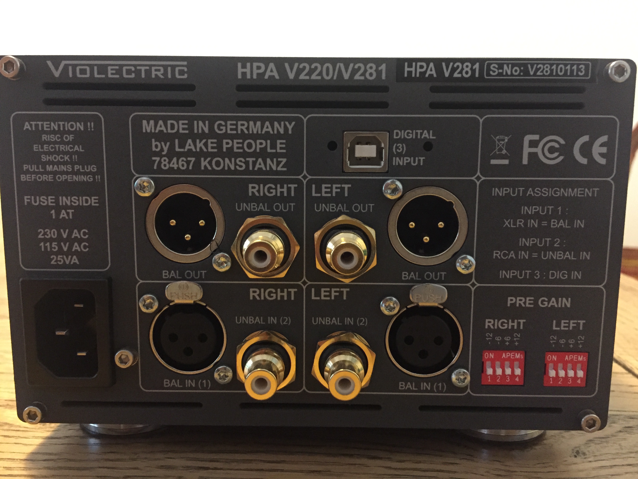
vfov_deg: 48.2
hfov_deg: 61.7
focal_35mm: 29
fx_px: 534
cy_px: 240
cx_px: 319
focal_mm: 4.15
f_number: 2.2
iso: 400
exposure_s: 1/17
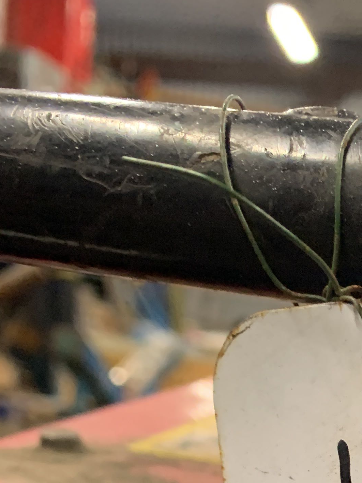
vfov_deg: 22.9
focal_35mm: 74
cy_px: 657
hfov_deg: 18.2
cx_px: 506
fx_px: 1032
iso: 320
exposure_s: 1/33
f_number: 1.8
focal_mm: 4.25
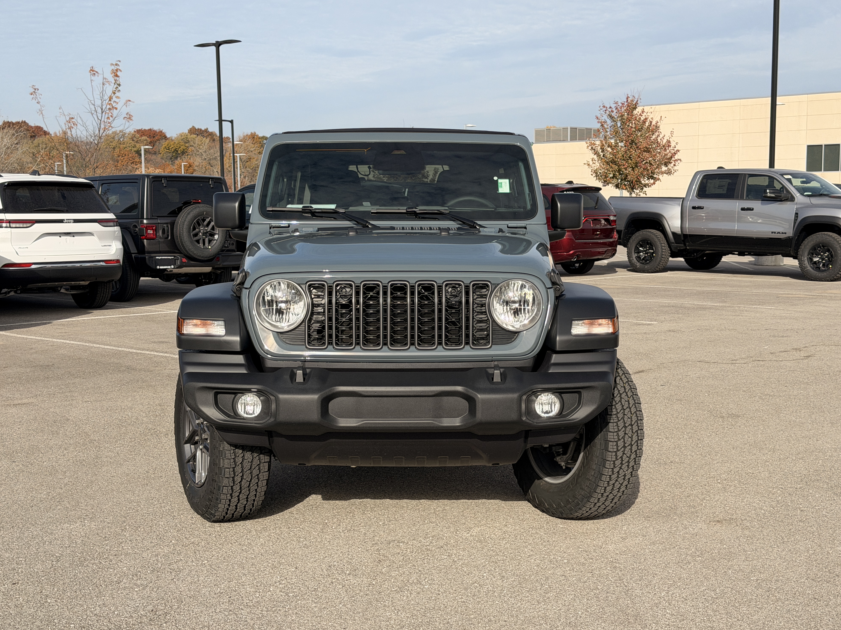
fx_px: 1190
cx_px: 424
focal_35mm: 49
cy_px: 315
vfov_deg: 29.7
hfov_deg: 38.9
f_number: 1.78
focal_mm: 6.76
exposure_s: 1/5587
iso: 64
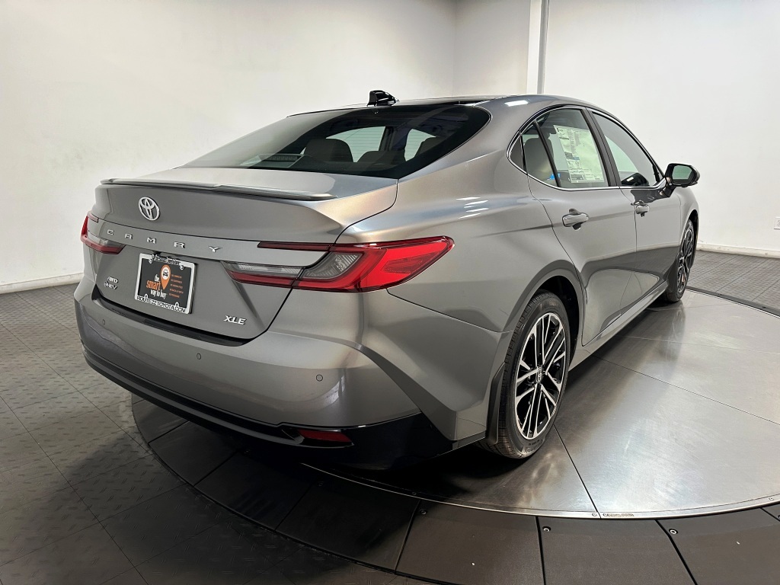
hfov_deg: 71.6
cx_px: 390
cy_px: 292
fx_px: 541
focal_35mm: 24
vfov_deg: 56.8
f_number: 1.78
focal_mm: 6.86
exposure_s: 1/60
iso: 320
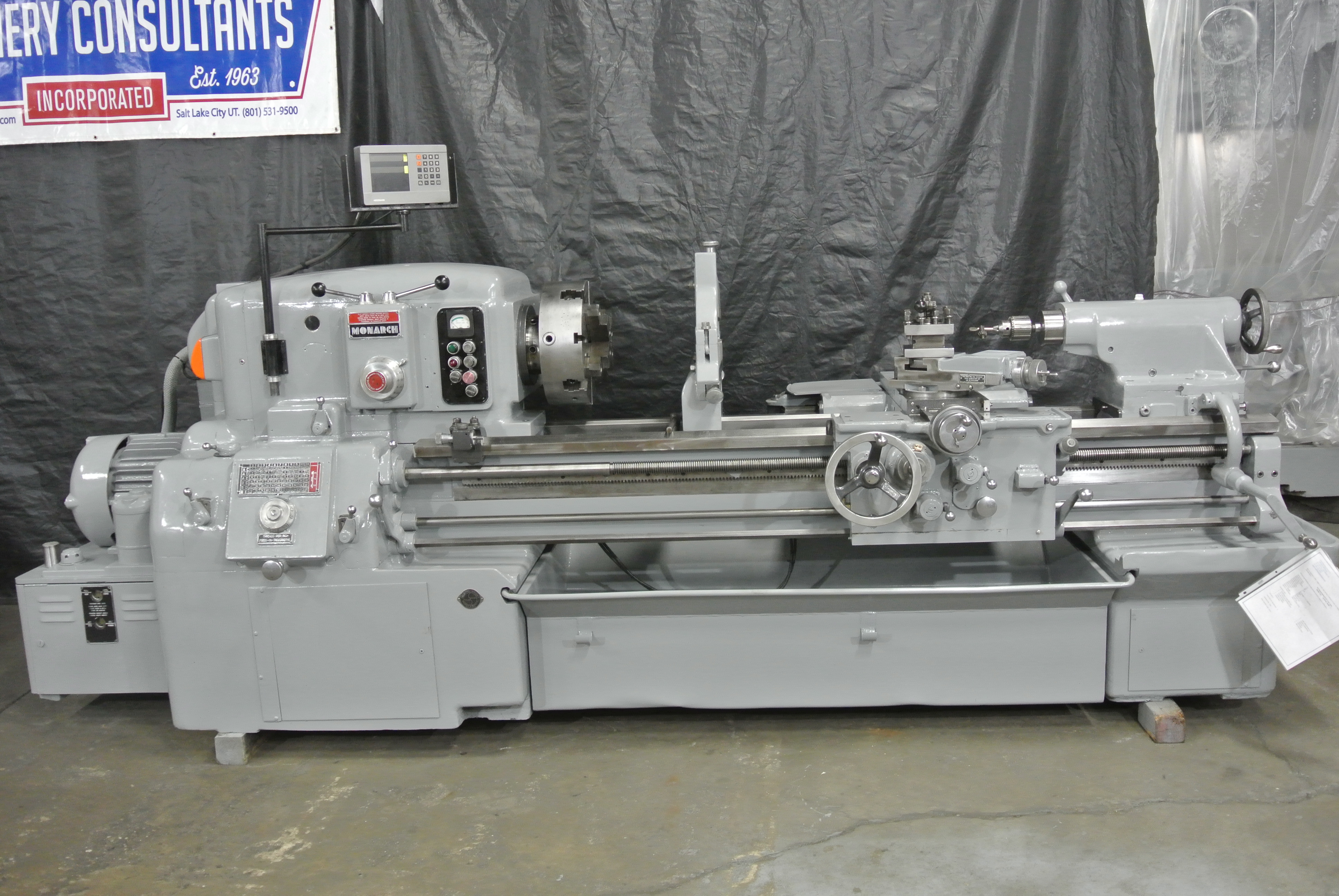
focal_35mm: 32
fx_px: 1192
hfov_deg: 58.7
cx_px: 670
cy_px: 448
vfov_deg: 41.2
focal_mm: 12.2
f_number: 3.8
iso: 800
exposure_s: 1/10
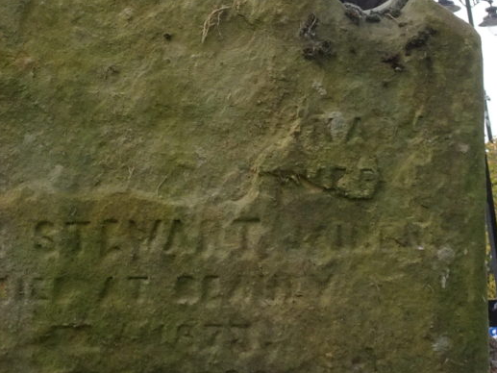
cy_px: -11
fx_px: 1364
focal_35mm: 95
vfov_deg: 15.3
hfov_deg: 20.1
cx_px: 23
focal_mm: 4.1
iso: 80
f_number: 5
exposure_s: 1/160
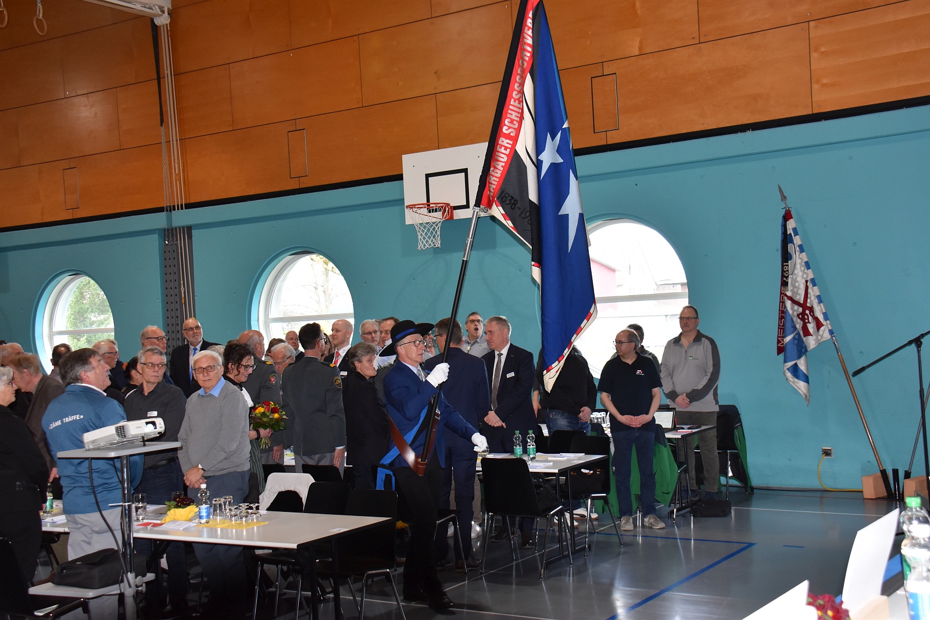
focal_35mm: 45
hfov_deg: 43.6
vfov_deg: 29.9
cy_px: 310
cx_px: 465
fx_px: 1163
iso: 800
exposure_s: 1/125
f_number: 5.6
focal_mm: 30
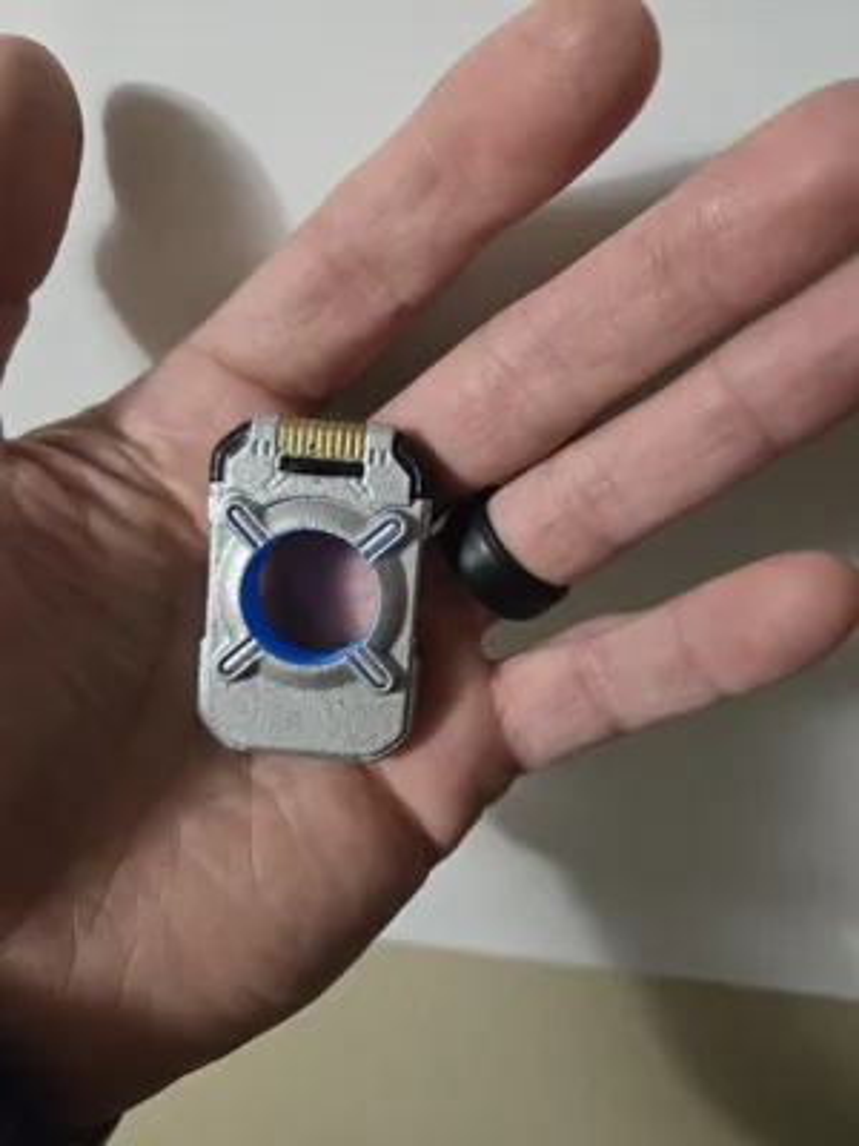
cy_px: 573
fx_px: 761
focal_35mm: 23
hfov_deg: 58.9
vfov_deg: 73.9
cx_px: 430
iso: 1000
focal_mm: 5.4
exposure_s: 1/60
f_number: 1.8
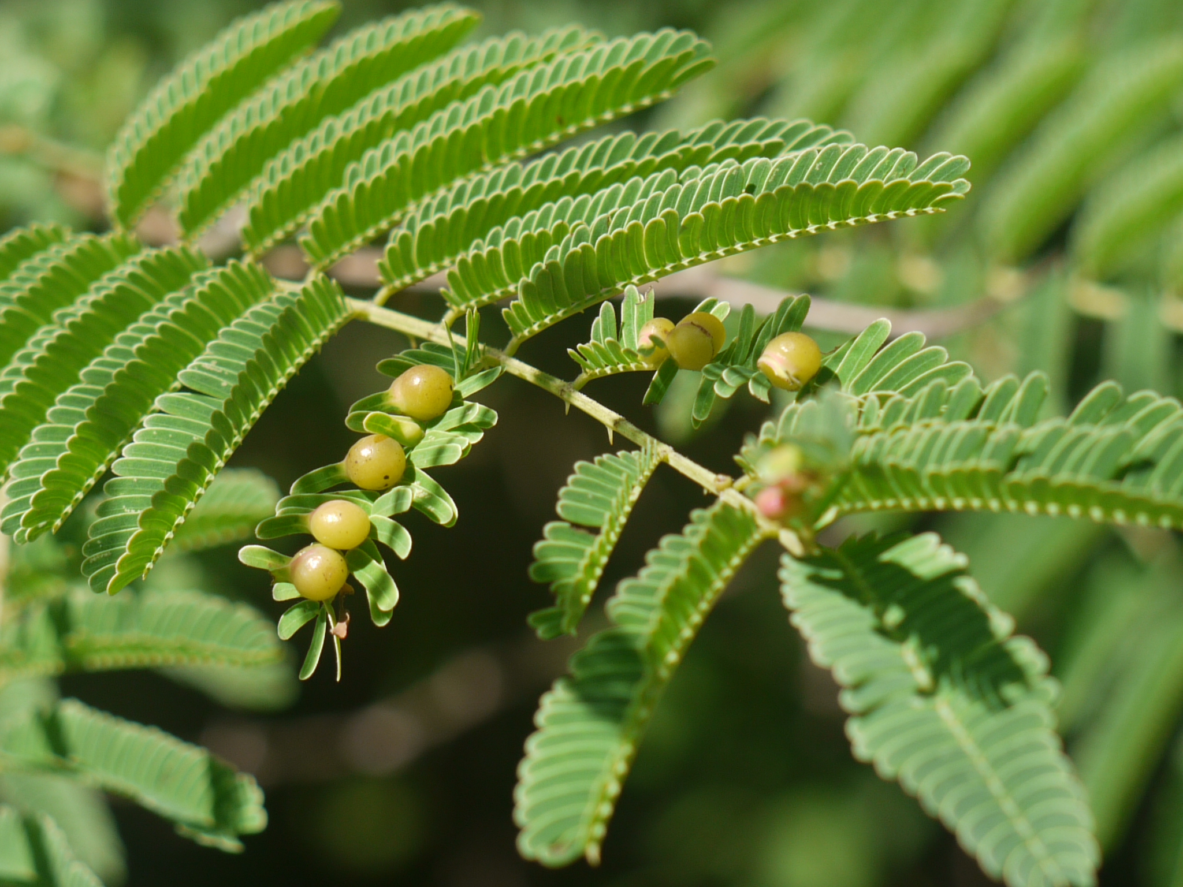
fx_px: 6083
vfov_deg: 8.3
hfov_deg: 11.1
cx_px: 592
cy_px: 444
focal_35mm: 178
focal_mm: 45
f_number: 5.6
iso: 100
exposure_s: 1/250
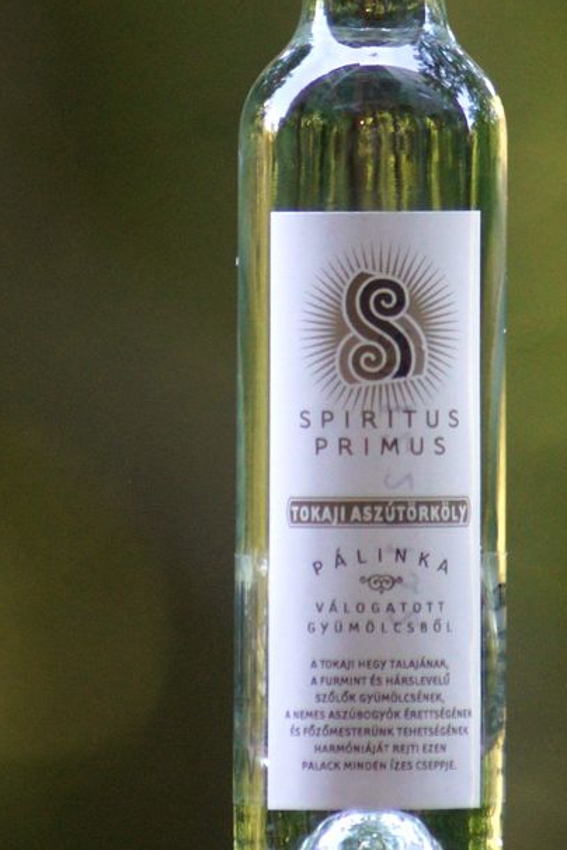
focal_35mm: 668
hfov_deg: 2.1
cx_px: 358
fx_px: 15780
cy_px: 194
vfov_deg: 3.1
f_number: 5.6
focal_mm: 250
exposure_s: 1/160
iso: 1600
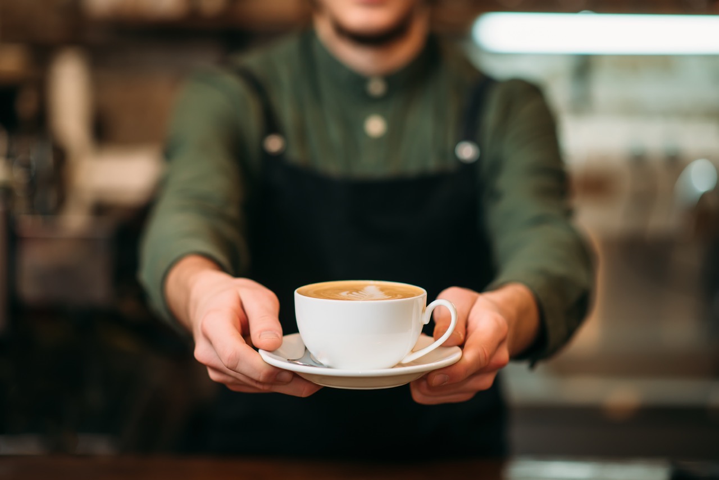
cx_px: 360
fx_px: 1698
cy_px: 240
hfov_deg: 23.9
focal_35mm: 85
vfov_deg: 16.1
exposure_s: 1/200
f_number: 2.2
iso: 320
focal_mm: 85
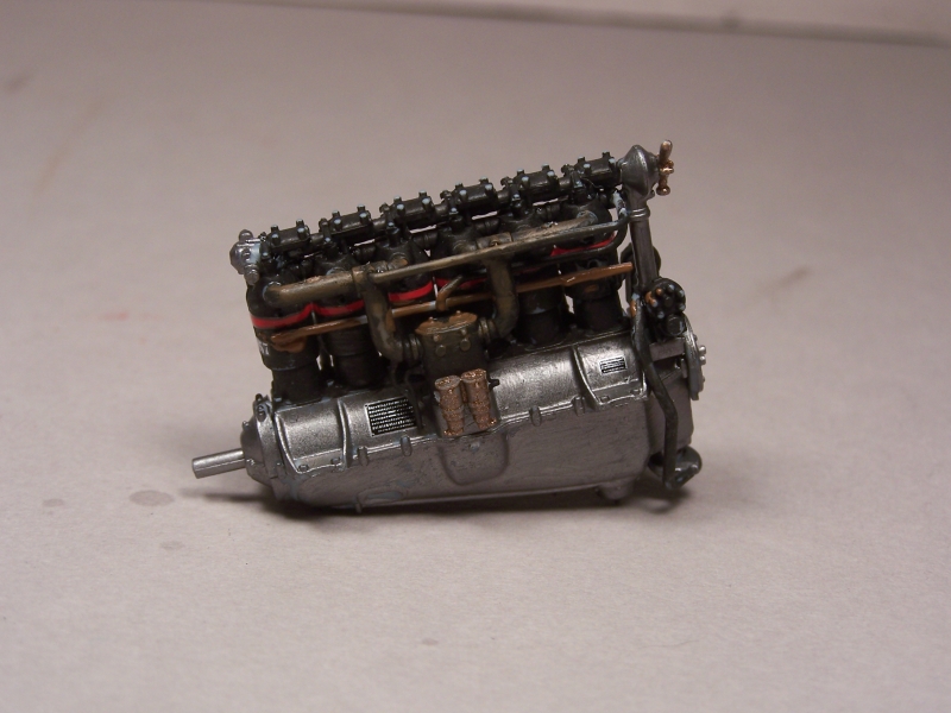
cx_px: 476
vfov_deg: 19.6
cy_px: 356
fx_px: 2060
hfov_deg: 26.0
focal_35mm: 75
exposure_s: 1/60
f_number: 3.2
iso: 80
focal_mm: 12.4
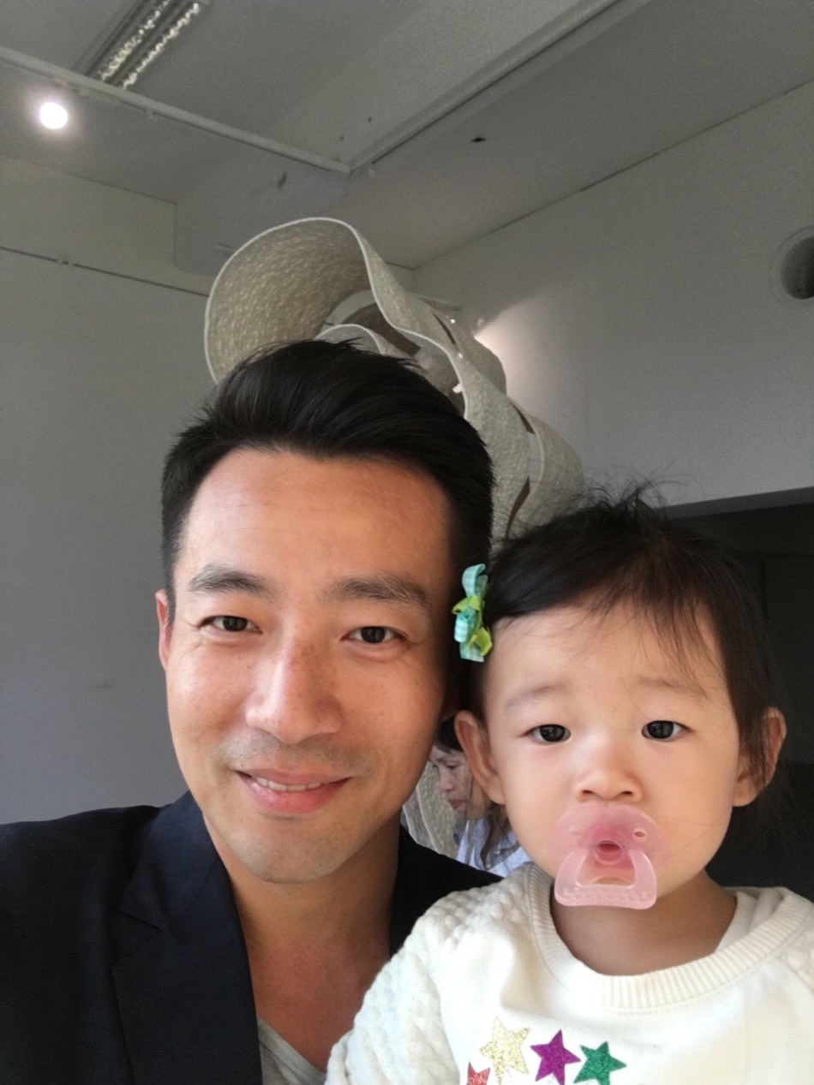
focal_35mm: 31
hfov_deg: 45.4
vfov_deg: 58.4
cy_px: 542
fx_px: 972
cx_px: 407
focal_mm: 2.65
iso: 40
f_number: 2.2
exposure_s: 1/120
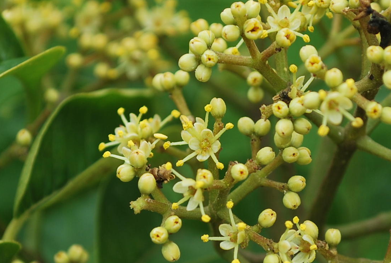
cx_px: 212
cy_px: 112
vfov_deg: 7.7
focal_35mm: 178
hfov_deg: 11.5
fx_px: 1941
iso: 100
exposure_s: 1/160
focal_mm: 45
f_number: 6.3
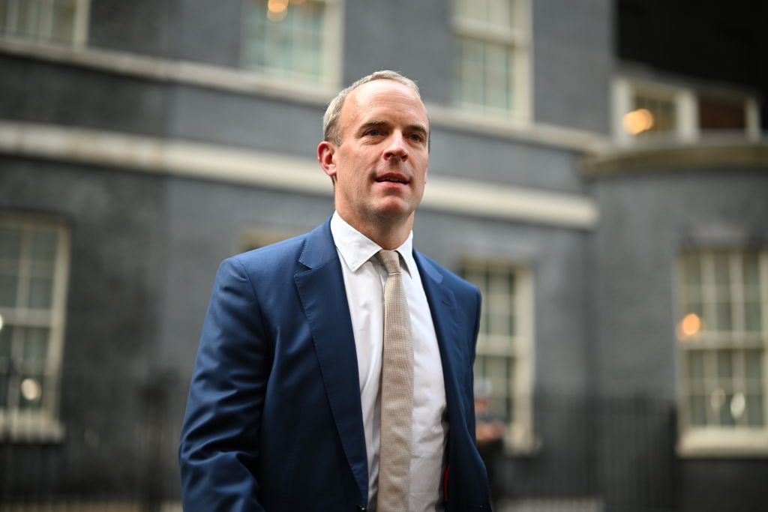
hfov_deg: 39.6
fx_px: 1067
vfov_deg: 27.0
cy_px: 256
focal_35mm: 50
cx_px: 384
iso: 500
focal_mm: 50
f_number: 1.2
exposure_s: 1/1000
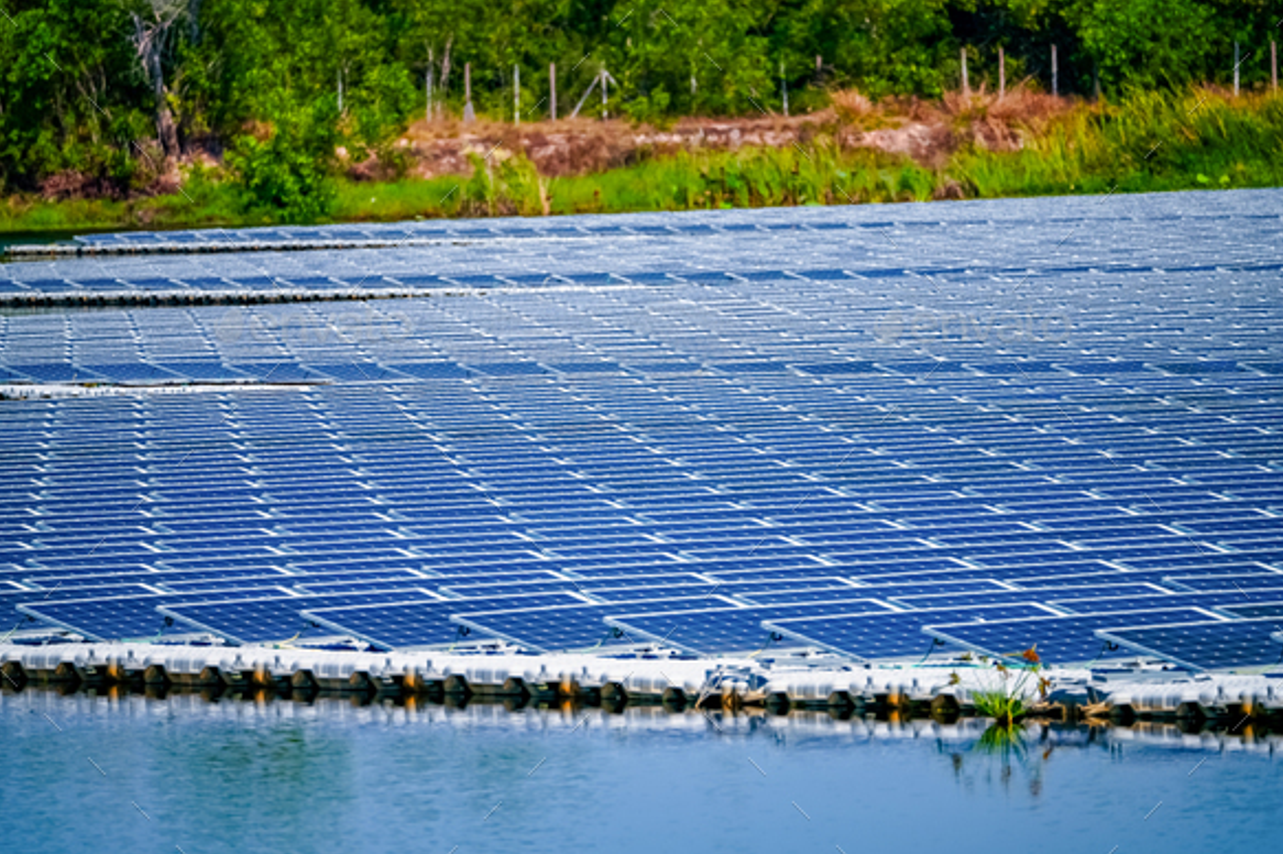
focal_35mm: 346
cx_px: 636
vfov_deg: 4.0
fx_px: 12338
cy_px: 428
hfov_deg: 6.0
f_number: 6.3
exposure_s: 1/500
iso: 100
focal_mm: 342.4
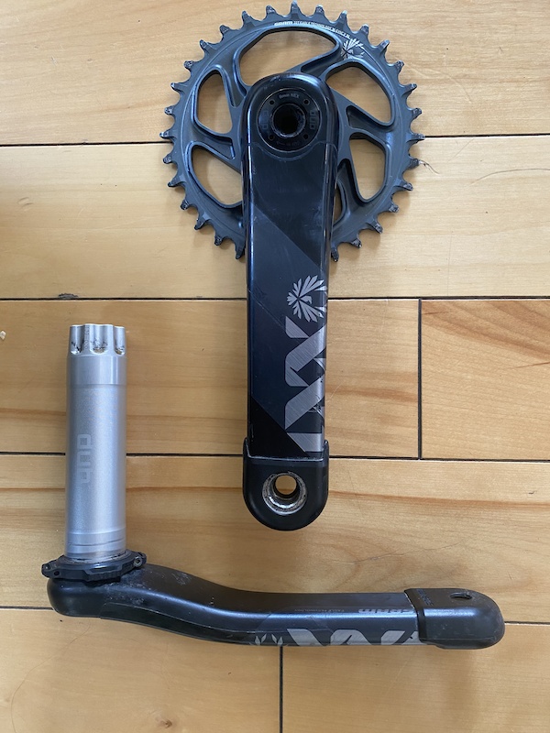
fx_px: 551
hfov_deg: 53.1
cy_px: 366
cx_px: 275
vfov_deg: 67.3
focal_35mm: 26
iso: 200
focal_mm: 4.25
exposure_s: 1/60
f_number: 1.8
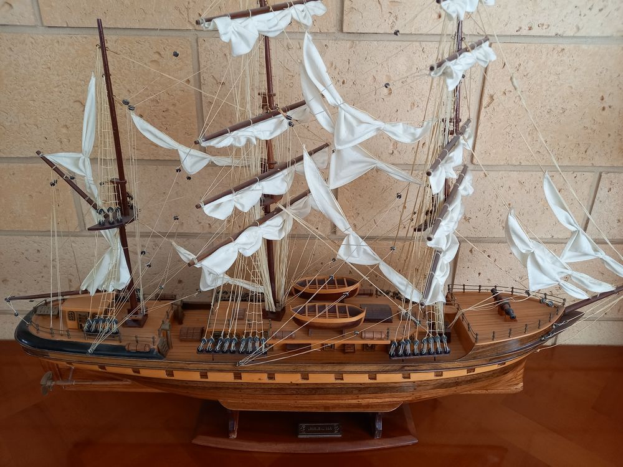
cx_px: 312
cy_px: 234
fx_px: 450
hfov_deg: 69.4
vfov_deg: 54.9
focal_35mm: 25
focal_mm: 4.65
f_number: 1.8
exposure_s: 1/50
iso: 320
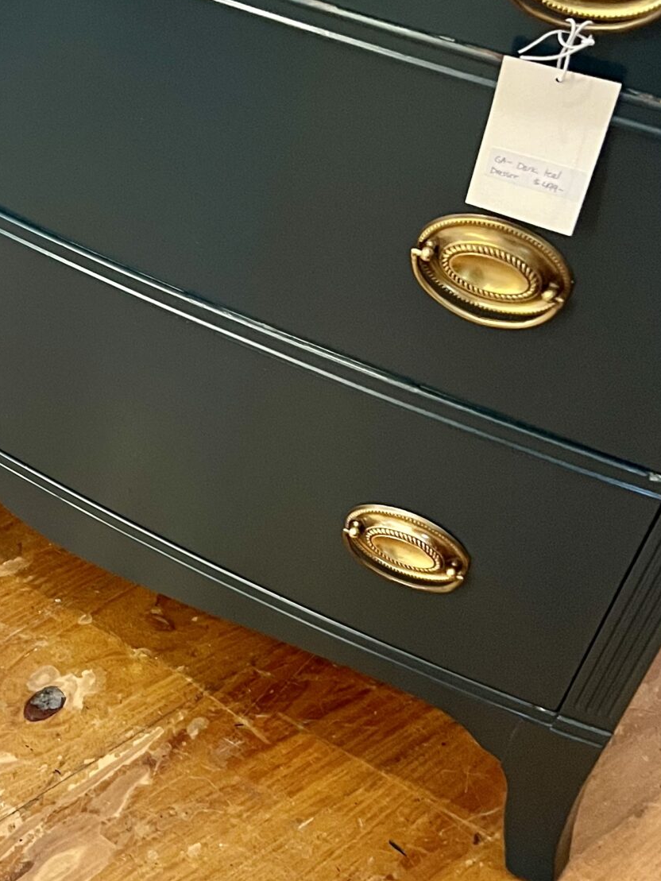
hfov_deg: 23.2
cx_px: -28
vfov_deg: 31.8
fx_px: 1527
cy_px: 259
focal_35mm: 60
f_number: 1.5
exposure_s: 1/40
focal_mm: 5.7
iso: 500
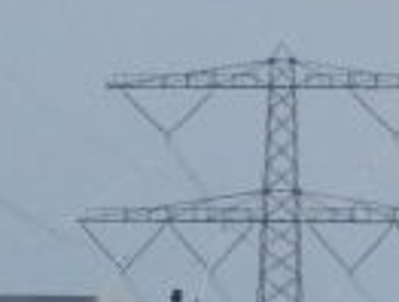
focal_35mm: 1964
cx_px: -755
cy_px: 421
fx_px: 22700
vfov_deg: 0.8
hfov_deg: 1.0
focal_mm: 46.2
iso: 160
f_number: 5.5
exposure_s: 1/500
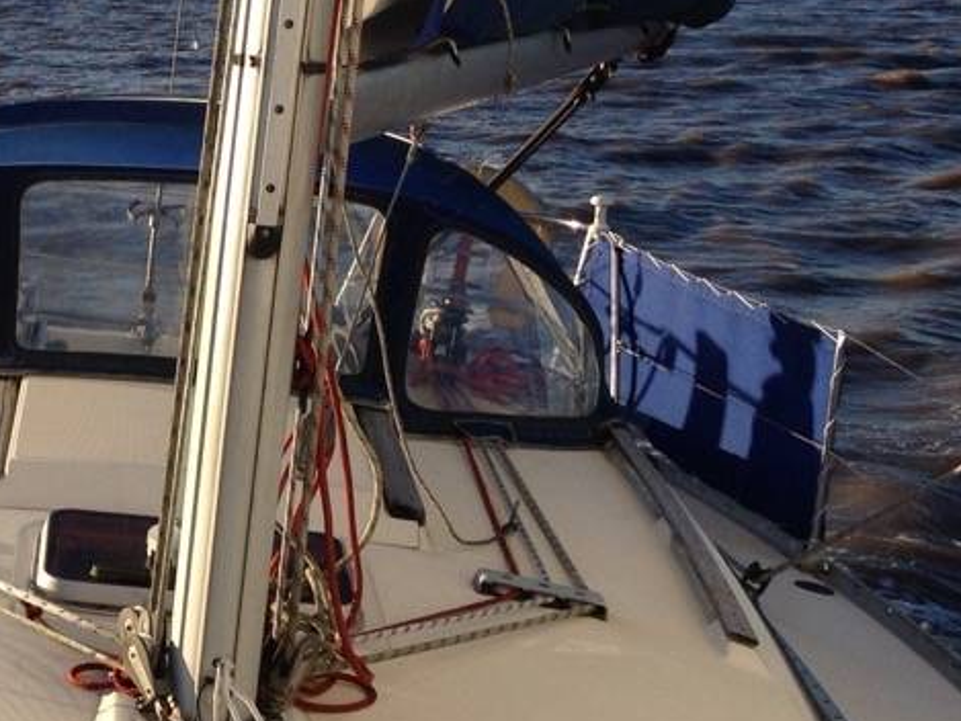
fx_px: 2694
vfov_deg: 15.2
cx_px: -96
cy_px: 454
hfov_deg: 19.4
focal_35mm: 97
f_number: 2.4
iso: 50
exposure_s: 1/1453
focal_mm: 4.28
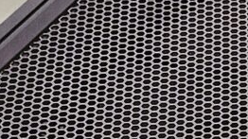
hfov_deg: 14.4
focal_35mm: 147
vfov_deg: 8.1
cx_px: 239
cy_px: 194
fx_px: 966
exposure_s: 1/25
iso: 640
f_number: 1.7
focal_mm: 6.3
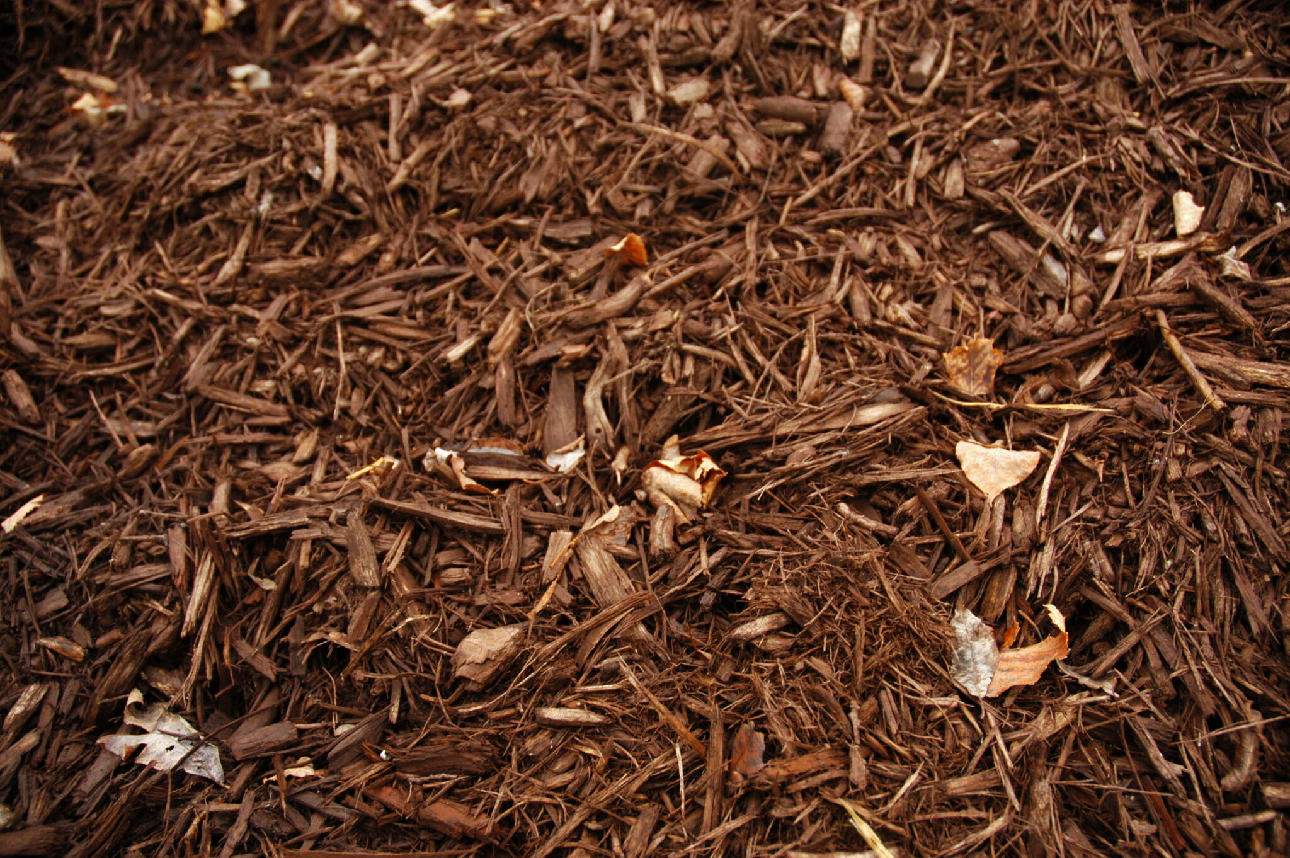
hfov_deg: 67.4
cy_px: 429
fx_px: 967
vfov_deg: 47.9
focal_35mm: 27
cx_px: 645
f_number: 4
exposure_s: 1/250
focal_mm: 18
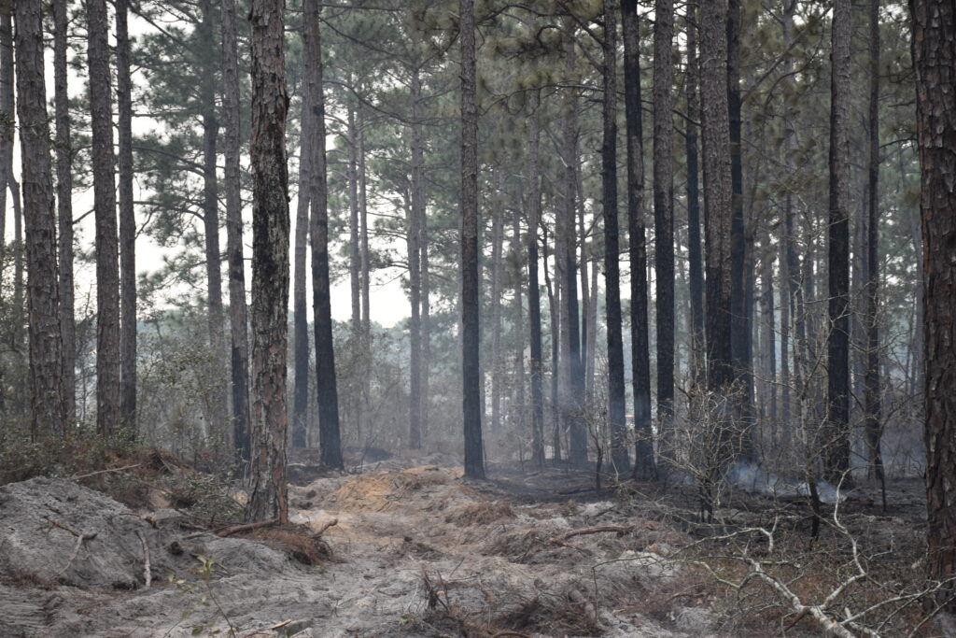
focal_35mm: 78
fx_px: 2071
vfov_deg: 17.5
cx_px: 478
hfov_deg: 26.0
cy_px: 319
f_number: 6.3
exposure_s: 1/160
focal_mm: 52
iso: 400
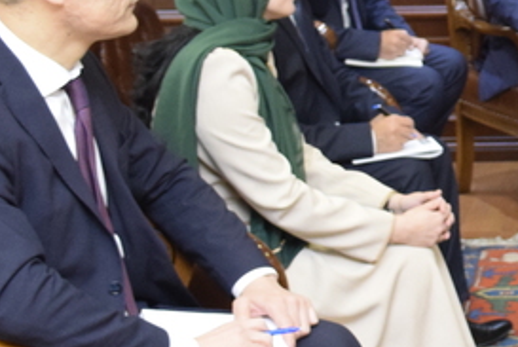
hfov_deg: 17.9
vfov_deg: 13.6
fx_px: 1456
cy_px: 99
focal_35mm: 101
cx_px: 785
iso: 1800
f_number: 3.5
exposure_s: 1/60
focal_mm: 18
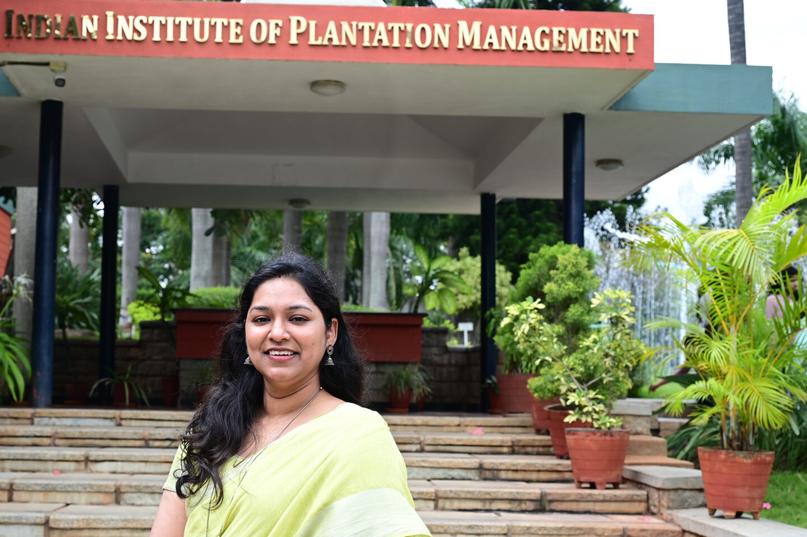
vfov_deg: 23.7
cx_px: 327
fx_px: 1277
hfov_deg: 35.0
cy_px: 295
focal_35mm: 57
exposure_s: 1/125
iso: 125
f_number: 5.6
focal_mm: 40
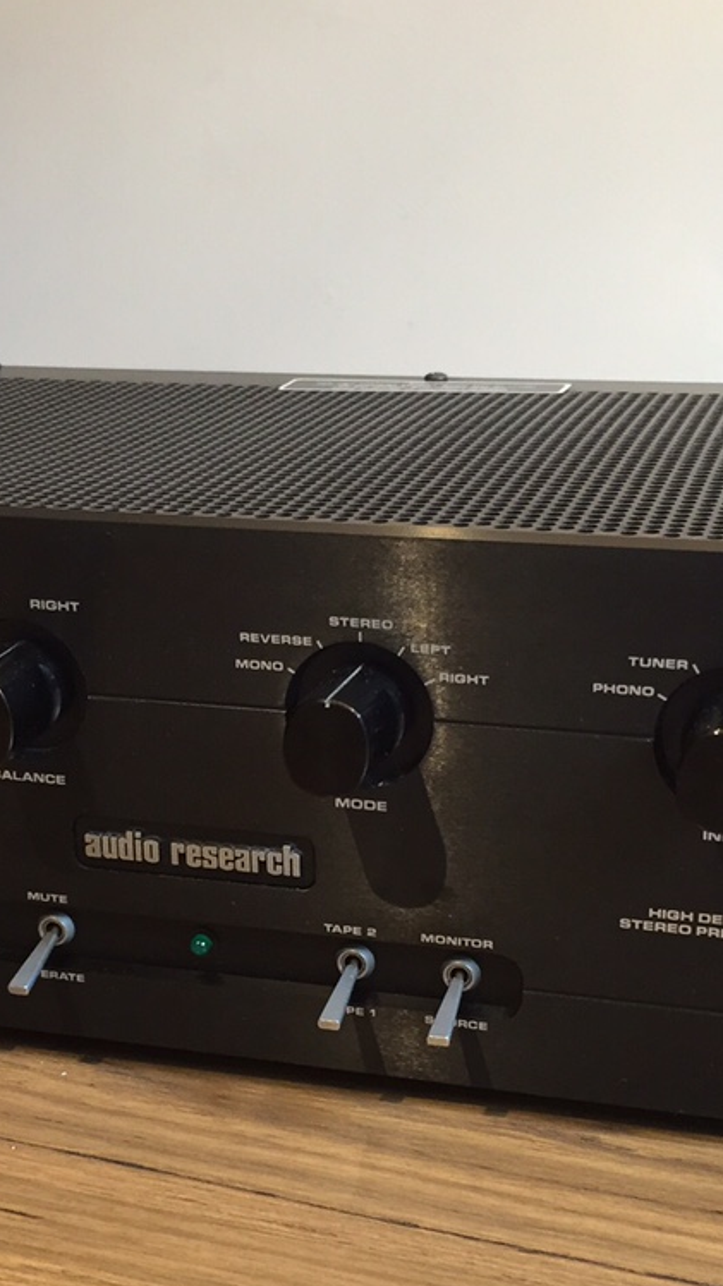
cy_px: 804
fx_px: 1841
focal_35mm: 54
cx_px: 325
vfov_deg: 38.3
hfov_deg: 22.2
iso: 125
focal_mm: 4.15
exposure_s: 1/33
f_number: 2.2
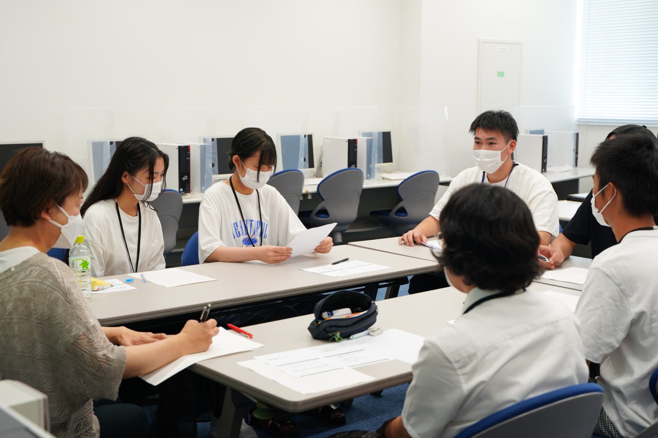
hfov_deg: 43.6
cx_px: 329
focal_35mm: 45
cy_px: 219
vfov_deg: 29.9
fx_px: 822
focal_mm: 45
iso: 640
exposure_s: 1/125
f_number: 4.5
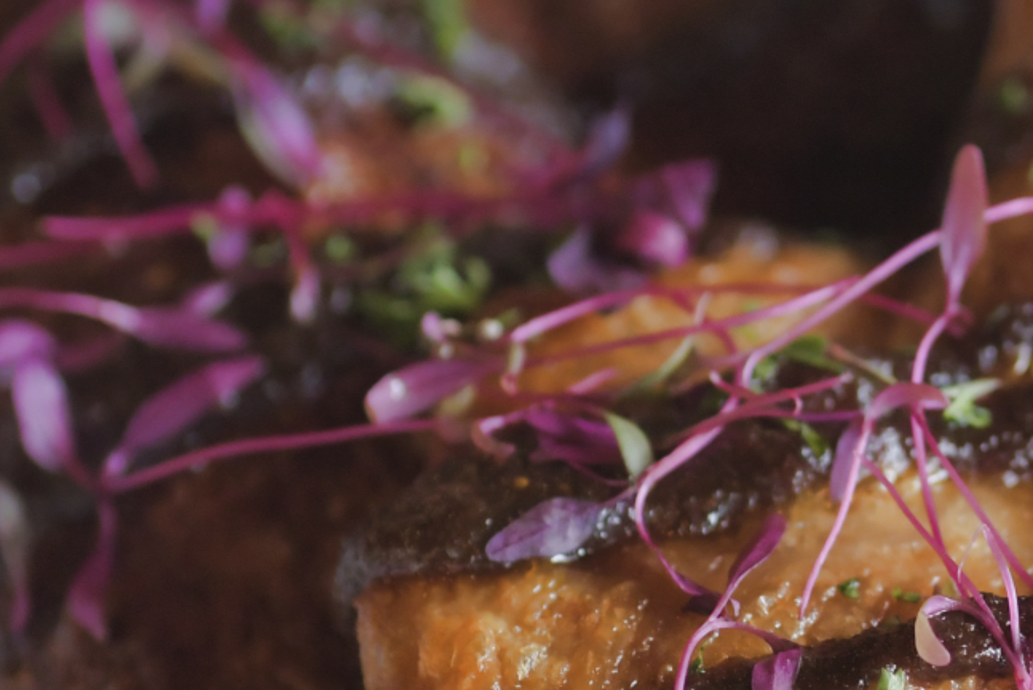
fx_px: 7980
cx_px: 1193
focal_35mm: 278
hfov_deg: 7.4
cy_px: 528
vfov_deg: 4.9
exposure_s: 1/200
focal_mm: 60
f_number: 4
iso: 800
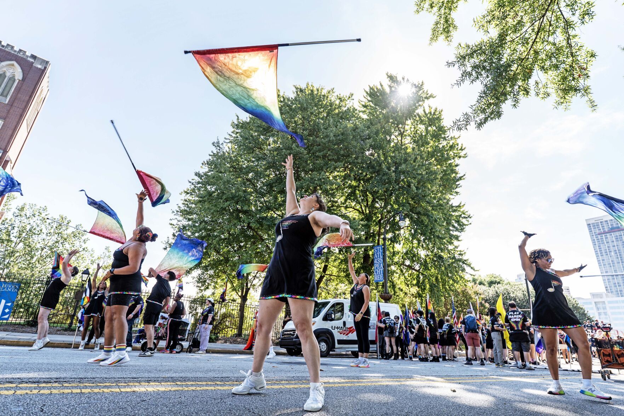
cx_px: 312
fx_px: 329
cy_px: 208
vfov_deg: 64.5
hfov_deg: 86.9
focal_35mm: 19
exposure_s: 1/250
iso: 50
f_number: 3.5
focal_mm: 19
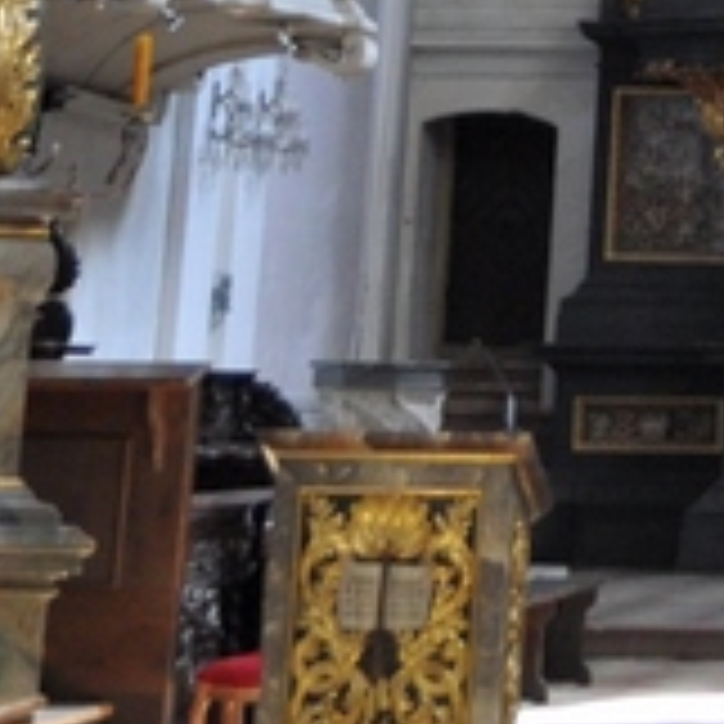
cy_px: -947
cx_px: 1250
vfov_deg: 9.3
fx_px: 4046
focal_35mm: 171
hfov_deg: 9.8
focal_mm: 18
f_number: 4
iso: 720
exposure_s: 1/60
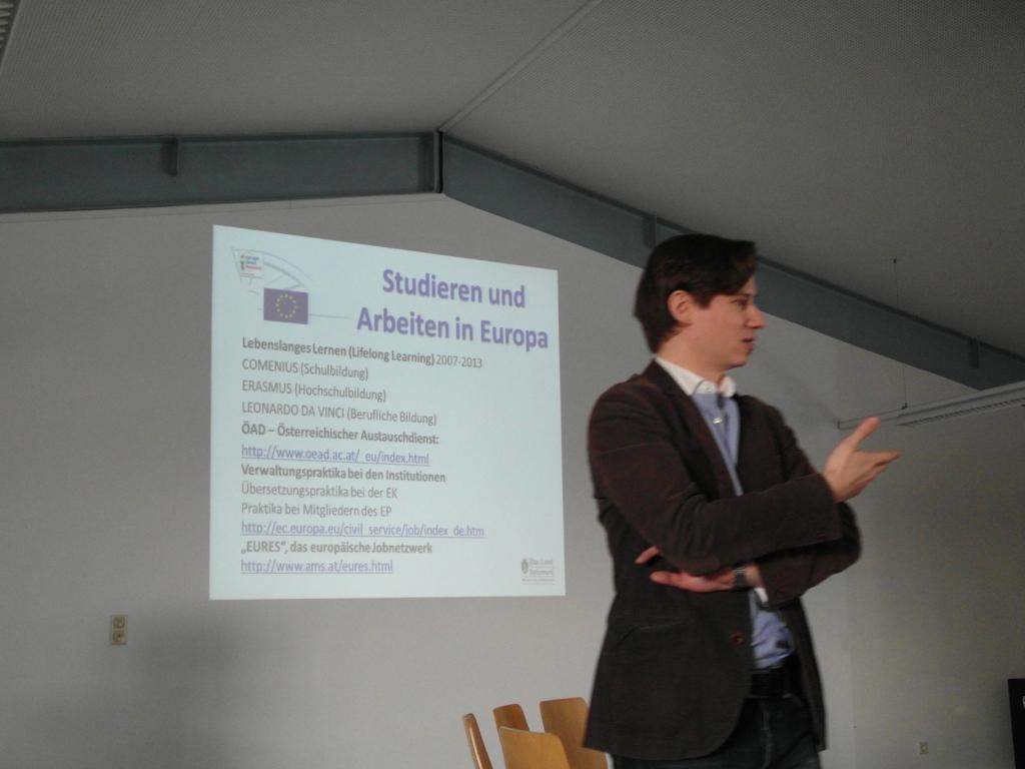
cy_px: 384
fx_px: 1244
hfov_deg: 44.8
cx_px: 512
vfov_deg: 34.3
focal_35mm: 42
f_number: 3.9
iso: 480
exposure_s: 1/45
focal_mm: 7.8
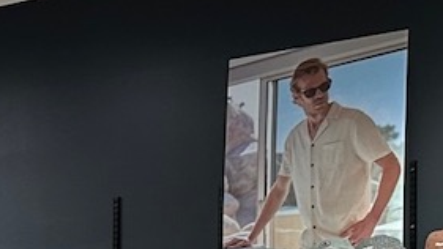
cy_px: 490
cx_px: -459
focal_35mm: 149
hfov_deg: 12.6
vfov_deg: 7.8
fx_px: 1750
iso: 125
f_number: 1.78
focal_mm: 6.86
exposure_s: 1/60
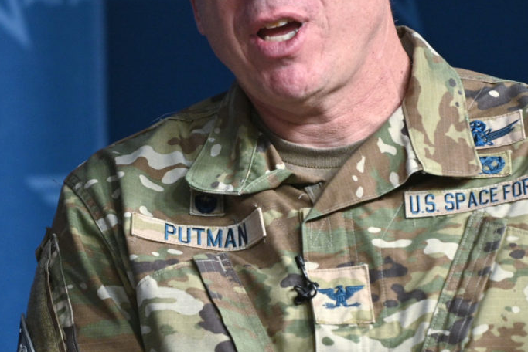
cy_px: 263
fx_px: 8789
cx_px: 257
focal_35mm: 599
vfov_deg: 2.3
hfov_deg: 3.4
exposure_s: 1/160
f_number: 2.8
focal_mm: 200
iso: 1250
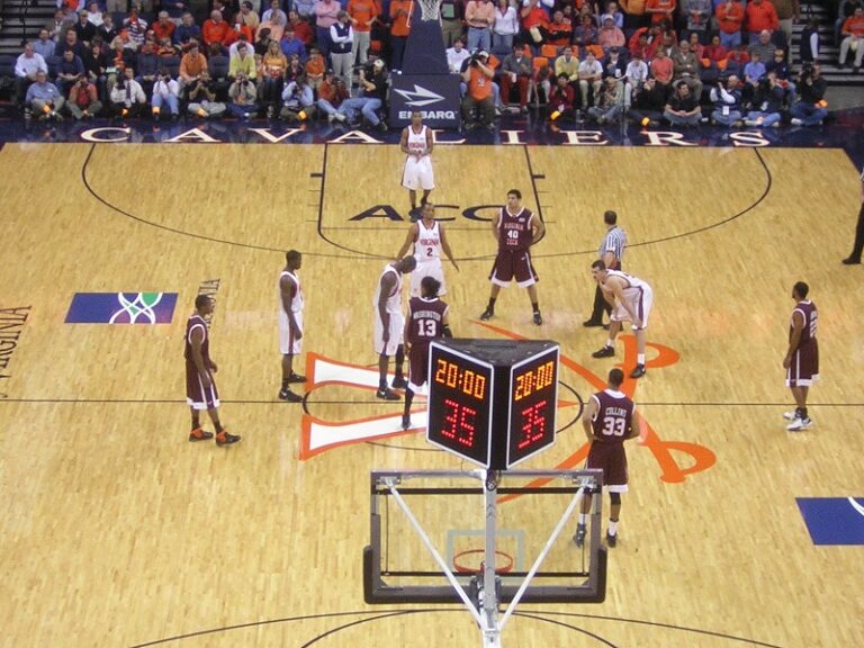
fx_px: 2696
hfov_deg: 18.2
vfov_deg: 13.7
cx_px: 432
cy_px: 324
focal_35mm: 108
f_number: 4.7
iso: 400
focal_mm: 14.1
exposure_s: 1/66.6
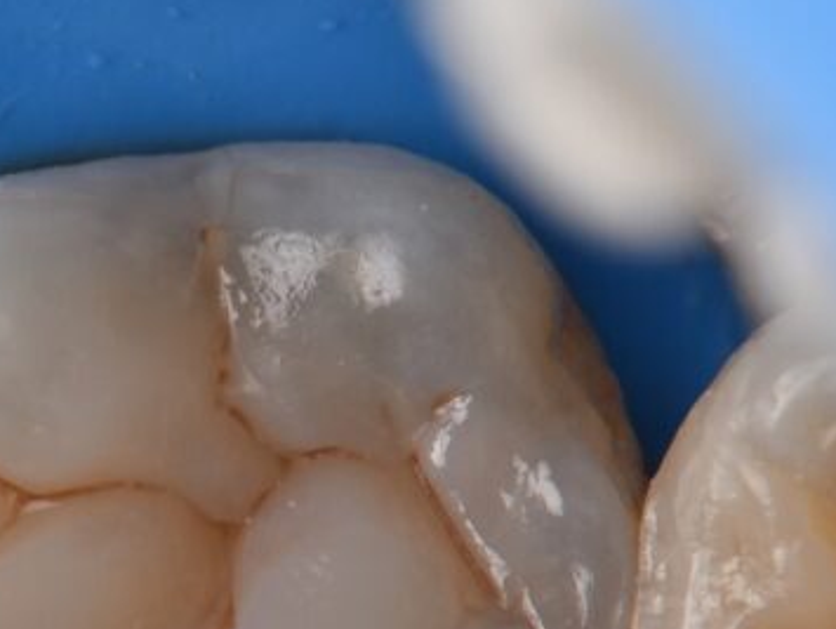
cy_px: 515
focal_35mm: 326
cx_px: 243
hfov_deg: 6.1
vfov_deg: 4.6
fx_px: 7881
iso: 200
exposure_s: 1/160
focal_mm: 105
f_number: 32
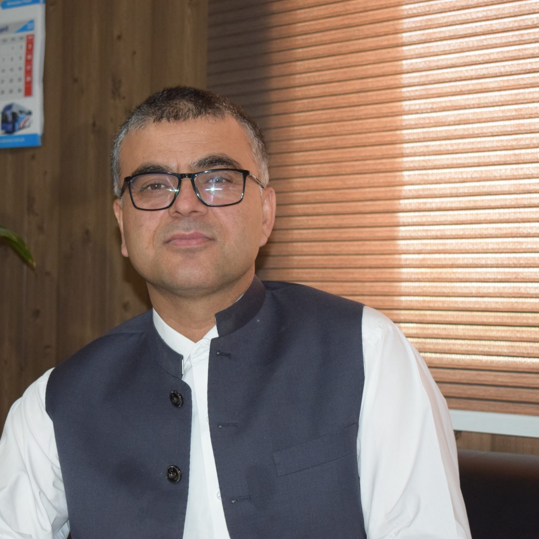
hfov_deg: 19.5
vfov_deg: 19.5
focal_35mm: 89
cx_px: 214
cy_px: 272
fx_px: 1568
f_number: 5.3
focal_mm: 46
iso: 1800
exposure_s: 1/60
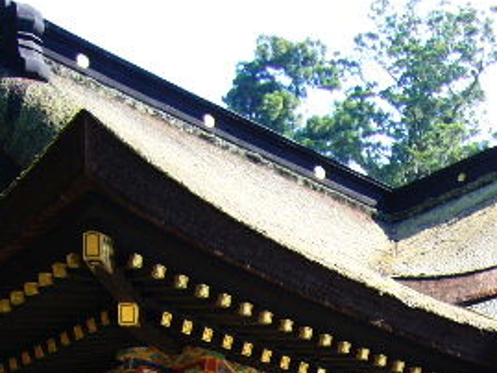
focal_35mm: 96
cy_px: 469
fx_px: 1379
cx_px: 551
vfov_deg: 14.8
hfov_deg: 19.5
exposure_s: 1/160
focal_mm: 5.8
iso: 80
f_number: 2.8
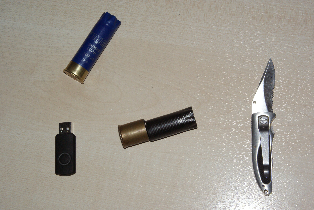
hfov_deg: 27.0
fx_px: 655
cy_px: 105
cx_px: 157
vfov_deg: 18.2
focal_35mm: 75
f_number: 16
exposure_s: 1/80
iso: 400
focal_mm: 50
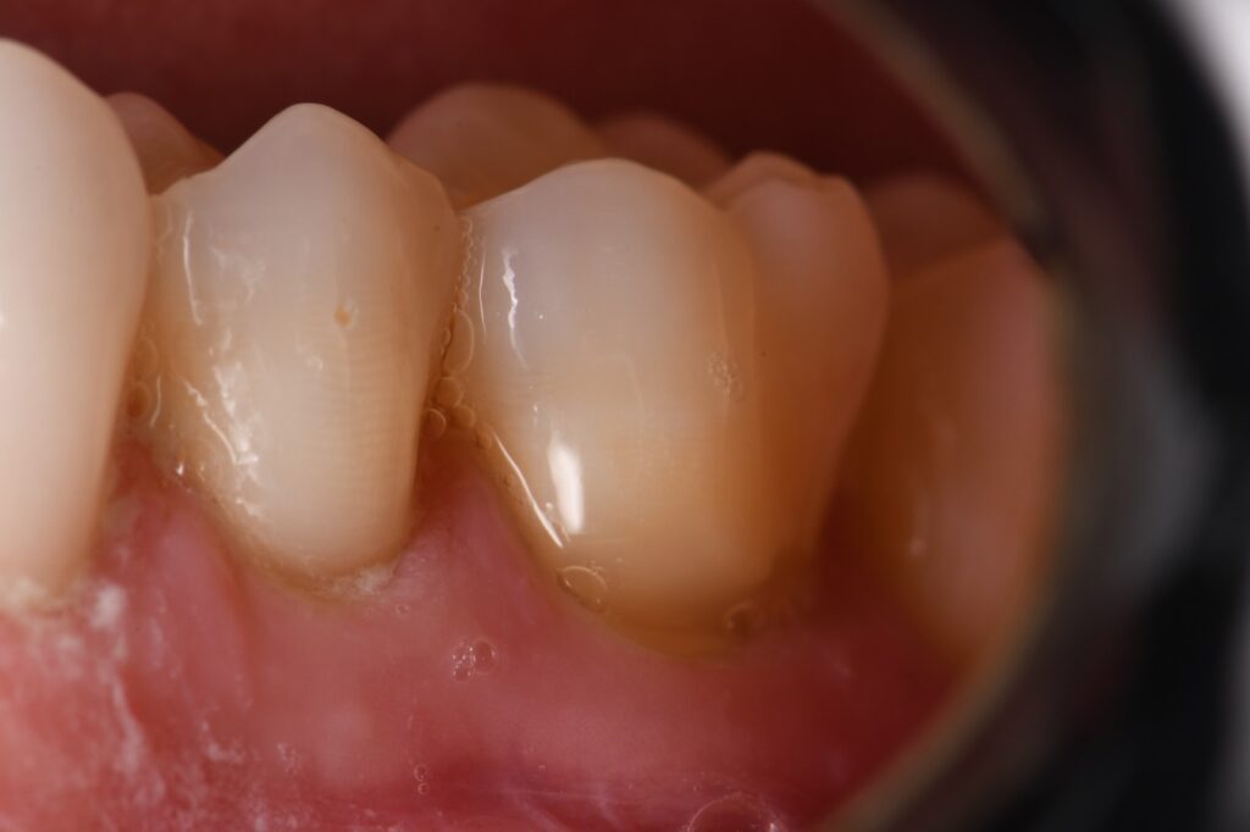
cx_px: 625
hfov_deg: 13.1
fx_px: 5449
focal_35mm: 157
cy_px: 416
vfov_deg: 8.7
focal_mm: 105
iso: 200
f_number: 32
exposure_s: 1/160
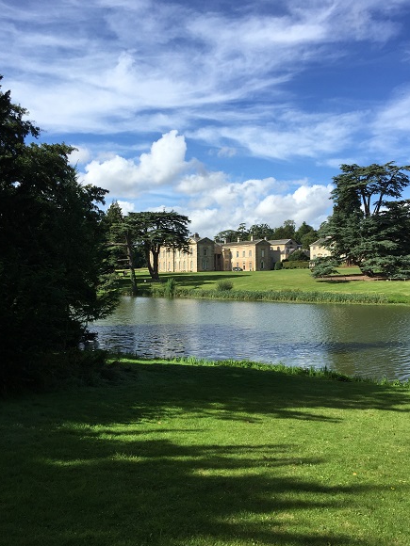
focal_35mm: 30
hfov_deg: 46.8
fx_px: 474
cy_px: 275
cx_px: 204
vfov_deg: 60.0
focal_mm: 4.15
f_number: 2.2
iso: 32
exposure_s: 1/1883
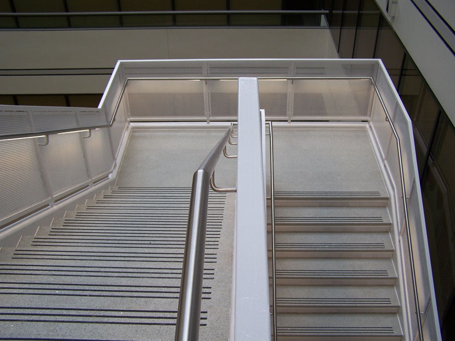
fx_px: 500
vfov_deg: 37.7
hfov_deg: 49.0
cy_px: 170
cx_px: 228
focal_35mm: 38
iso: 64
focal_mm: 6.3
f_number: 2.8
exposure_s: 1/50
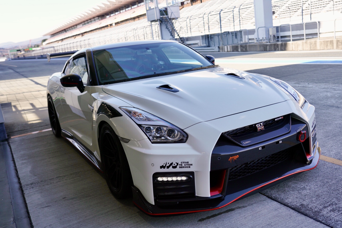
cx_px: 171
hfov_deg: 63.7
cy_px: 114
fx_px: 276
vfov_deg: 45.0
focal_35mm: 29
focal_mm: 29
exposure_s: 1/400
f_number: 4
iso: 200
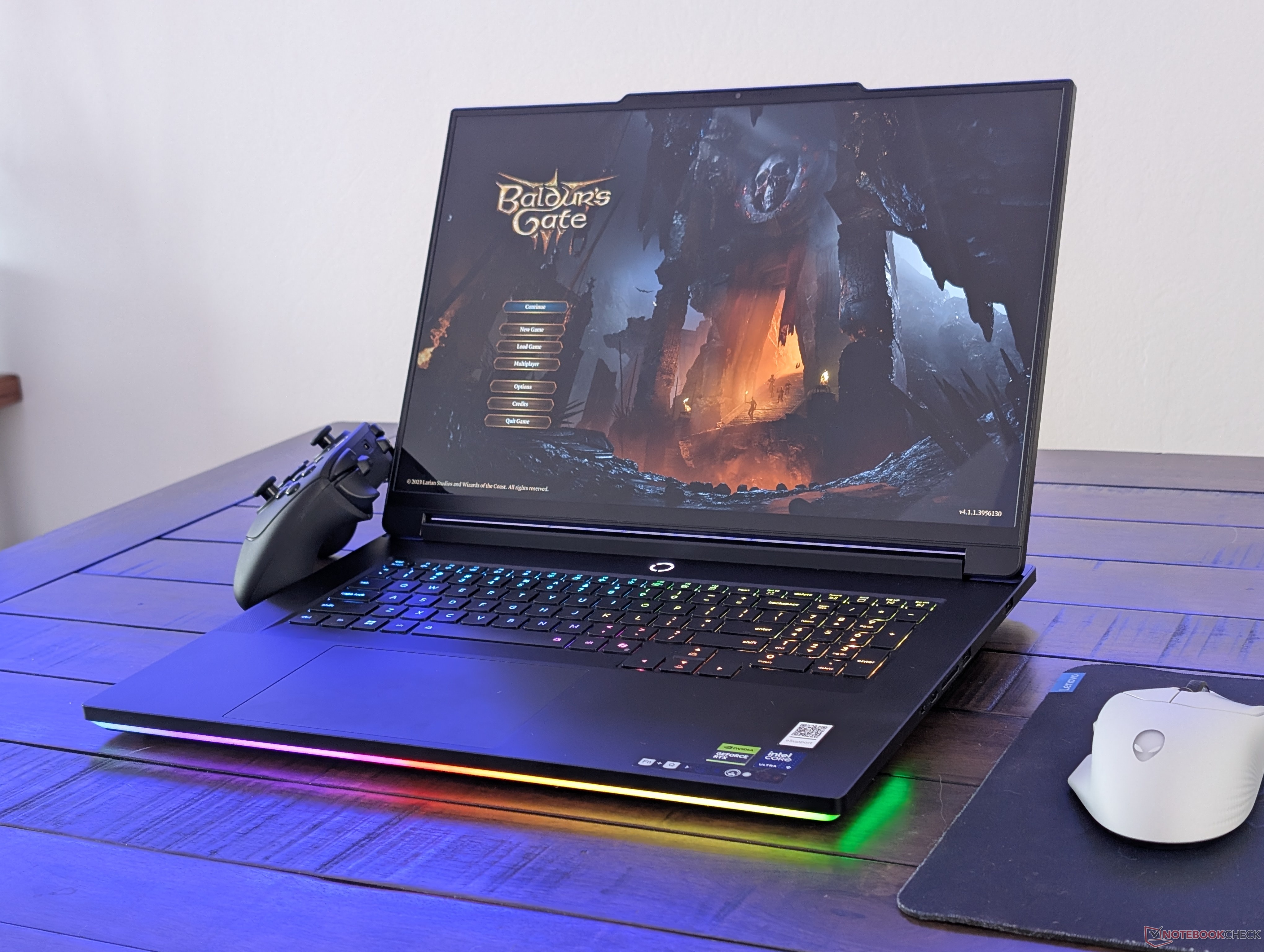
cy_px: 476
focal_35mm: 49
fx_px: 1792
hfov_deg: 38.9
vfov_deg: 29.7
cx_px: 632
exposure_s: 1/32.8
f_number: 1.68
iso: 82
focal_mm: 6.9
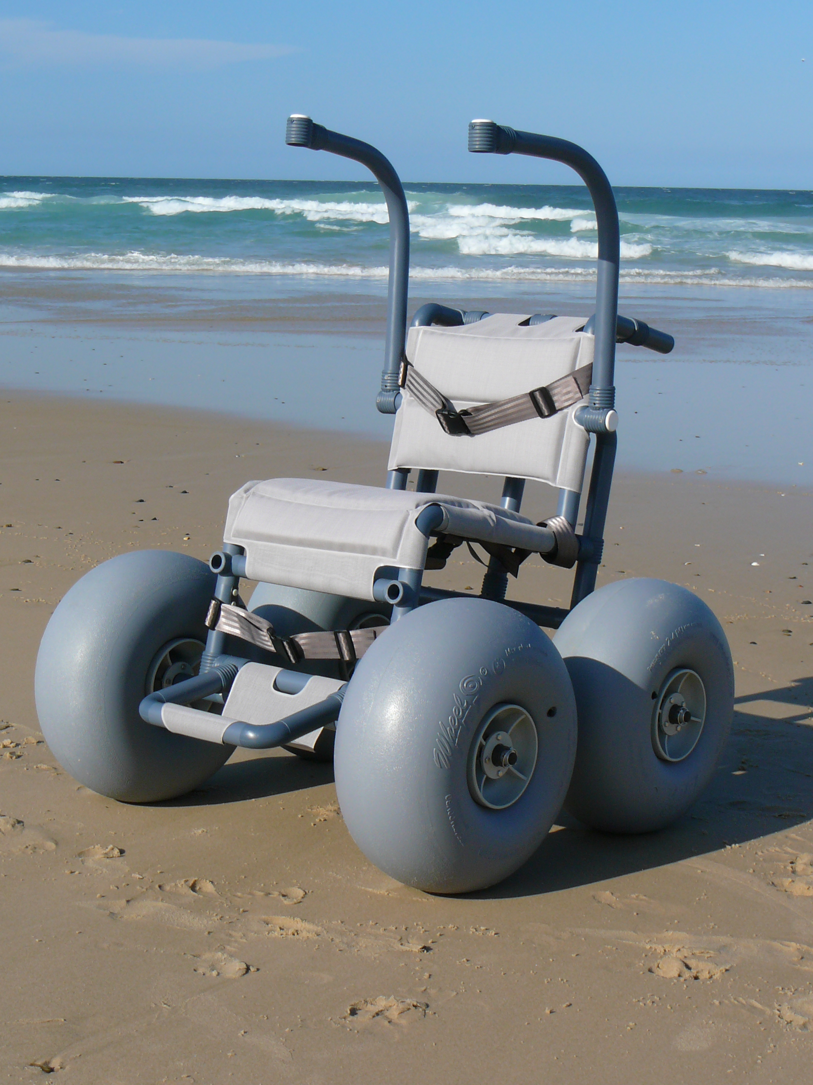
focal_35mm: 61
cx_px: 406
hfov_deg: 24.0
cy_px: 542
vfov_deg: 31.7
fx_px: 1910
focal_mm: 9.1
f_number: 5.6
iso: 80
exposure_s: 1/500
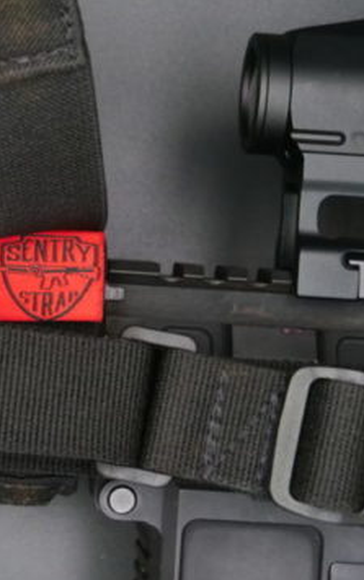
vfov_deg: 17.4
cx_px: 24
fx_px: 1902
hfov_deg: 10.9
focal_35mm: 120
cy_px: 292
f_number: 11
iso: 3200
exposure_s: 1/80
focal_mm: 42
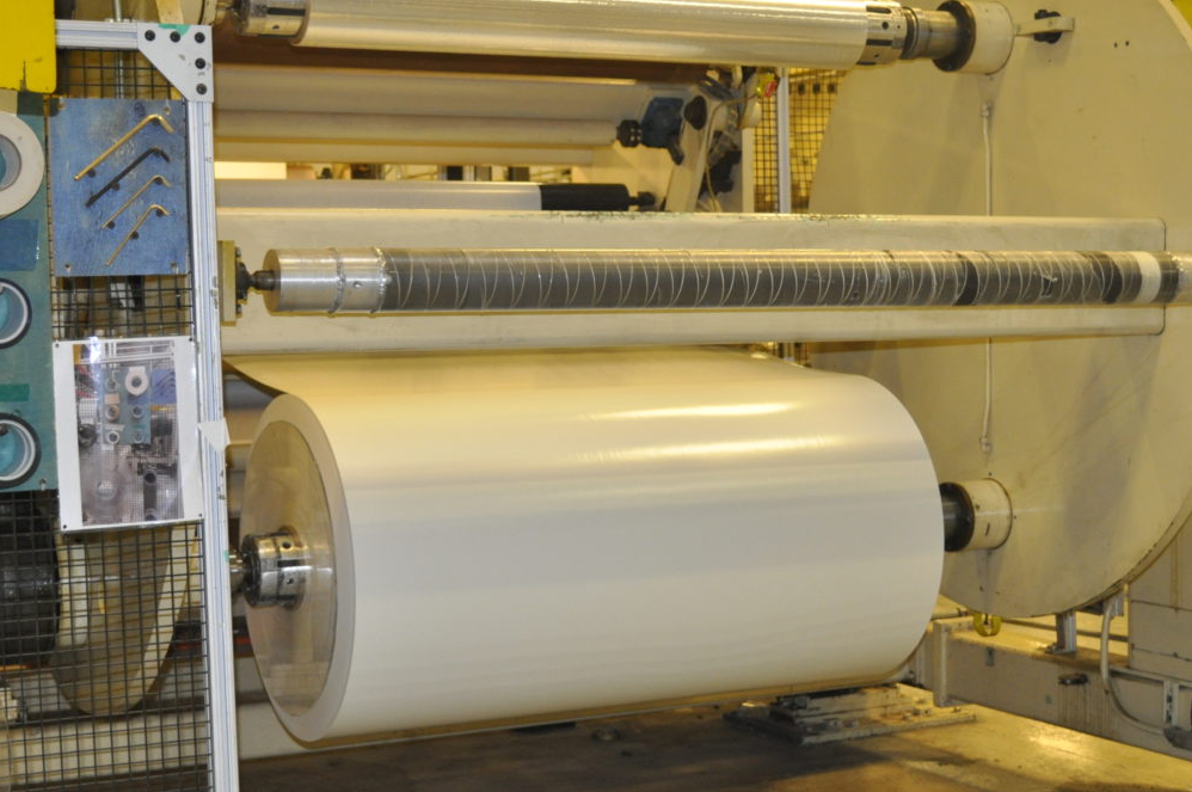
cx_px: 586
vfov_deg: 22.6
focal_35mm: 60
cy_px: 448
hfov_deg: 33.4
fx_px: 1984
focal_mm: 26
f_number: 4.2
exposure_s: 1/60
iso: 800
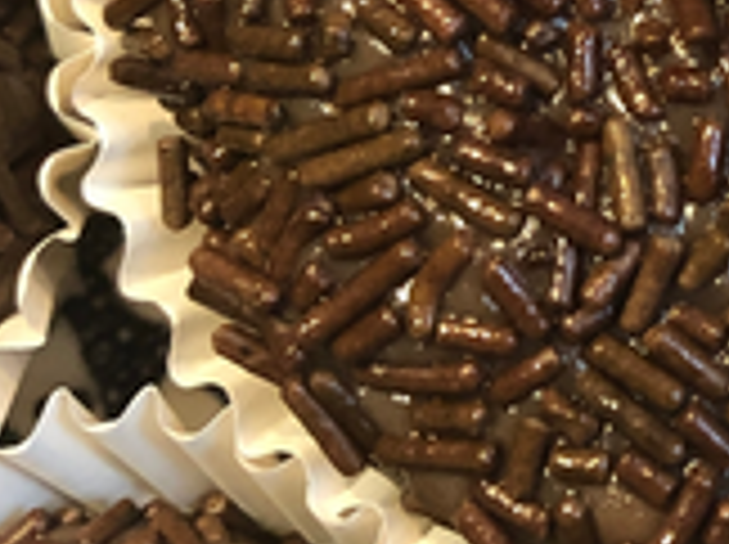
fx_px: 2292
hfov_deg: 17.0
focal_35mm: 109
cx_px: 961
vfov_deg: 13.0
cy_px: -198
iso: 100
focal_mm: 3.99
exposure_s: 1/15
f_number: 1.8
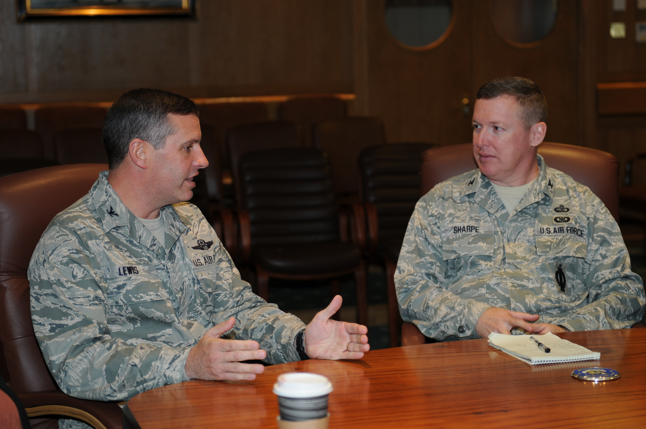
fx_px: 1505
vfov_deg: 16.2
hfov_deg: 24.2
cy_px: 214
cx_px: 323
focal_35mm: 84
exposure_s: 1/60
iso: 200
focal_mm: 56
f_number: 2.8
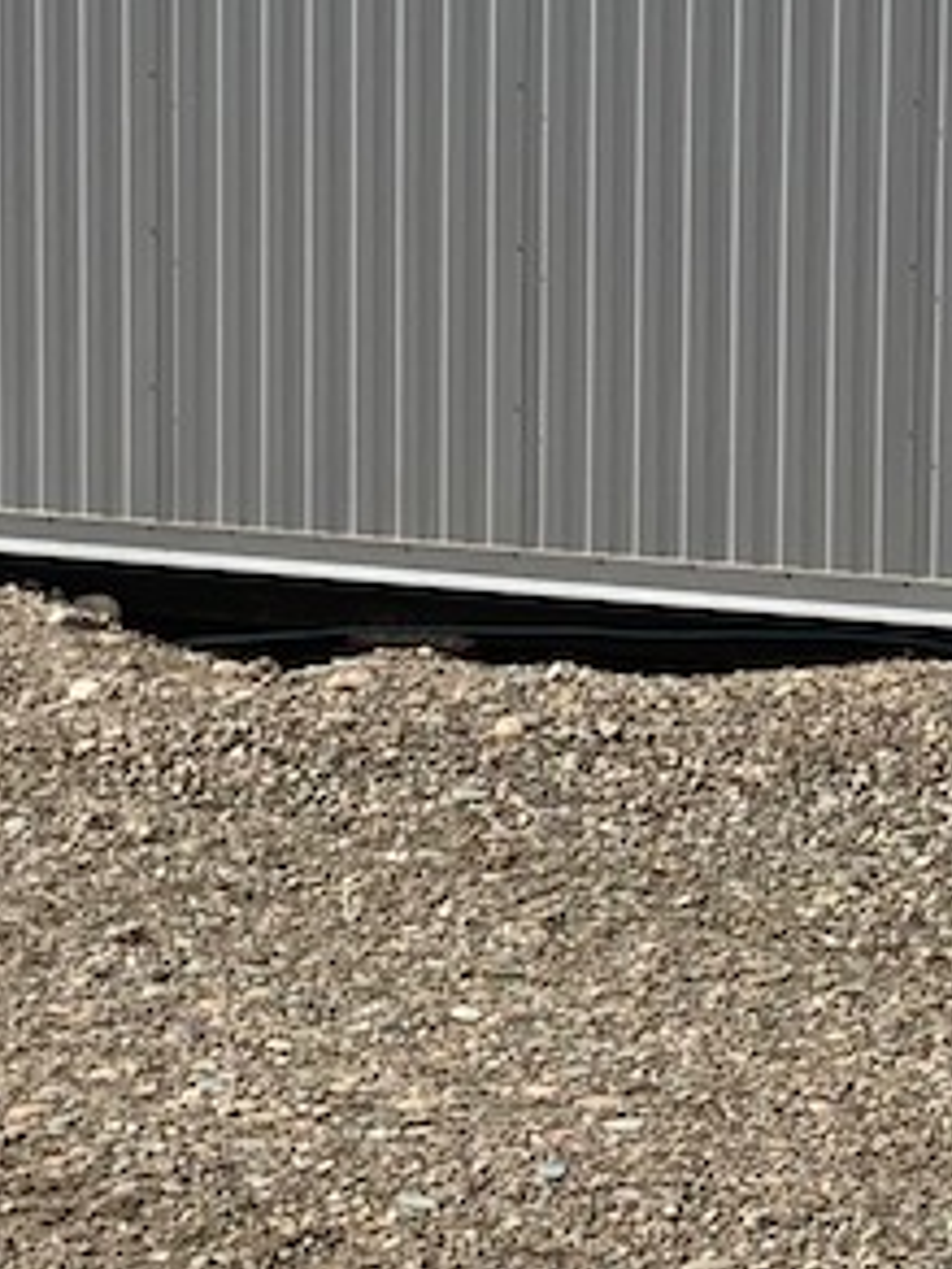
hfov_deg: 13.0
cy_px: 256
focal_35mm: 114
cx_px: 617
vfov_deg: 17.1
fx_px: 4180
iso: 25
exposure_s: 1/4902
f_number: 1.8
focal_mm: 4.25
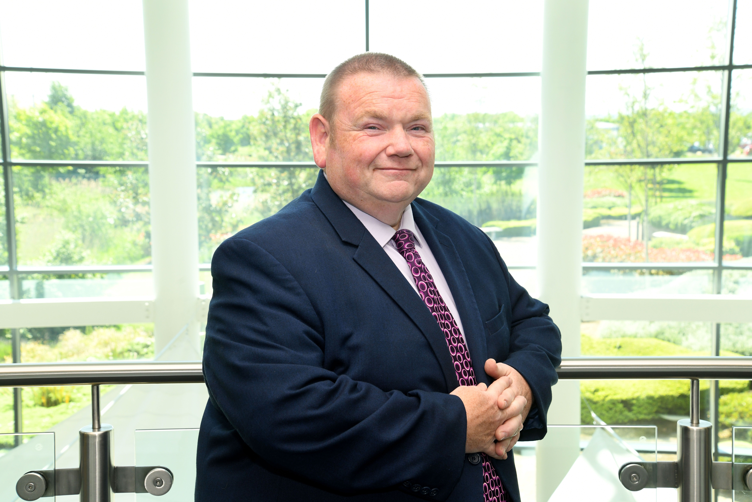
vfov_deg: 31.9
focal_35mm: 42
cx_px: 376
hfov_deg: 46.4
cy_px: 251
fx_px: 877
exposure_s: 1/125
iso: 800
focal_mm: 42
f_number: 10
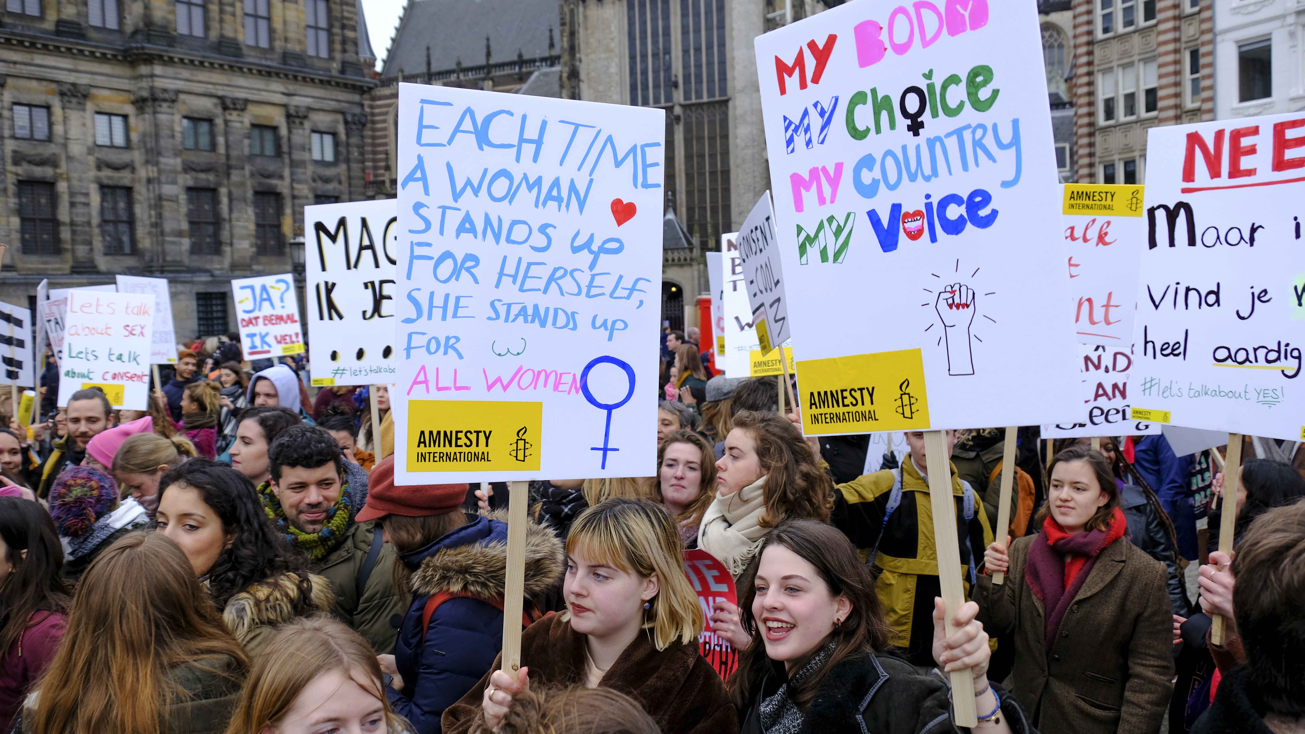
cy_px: 379
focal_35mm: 30
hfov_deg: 64.3
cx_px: 657
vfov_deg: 38.9
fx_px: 1038
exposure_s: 1/250
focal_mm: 18.5
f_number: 3.5
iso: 400
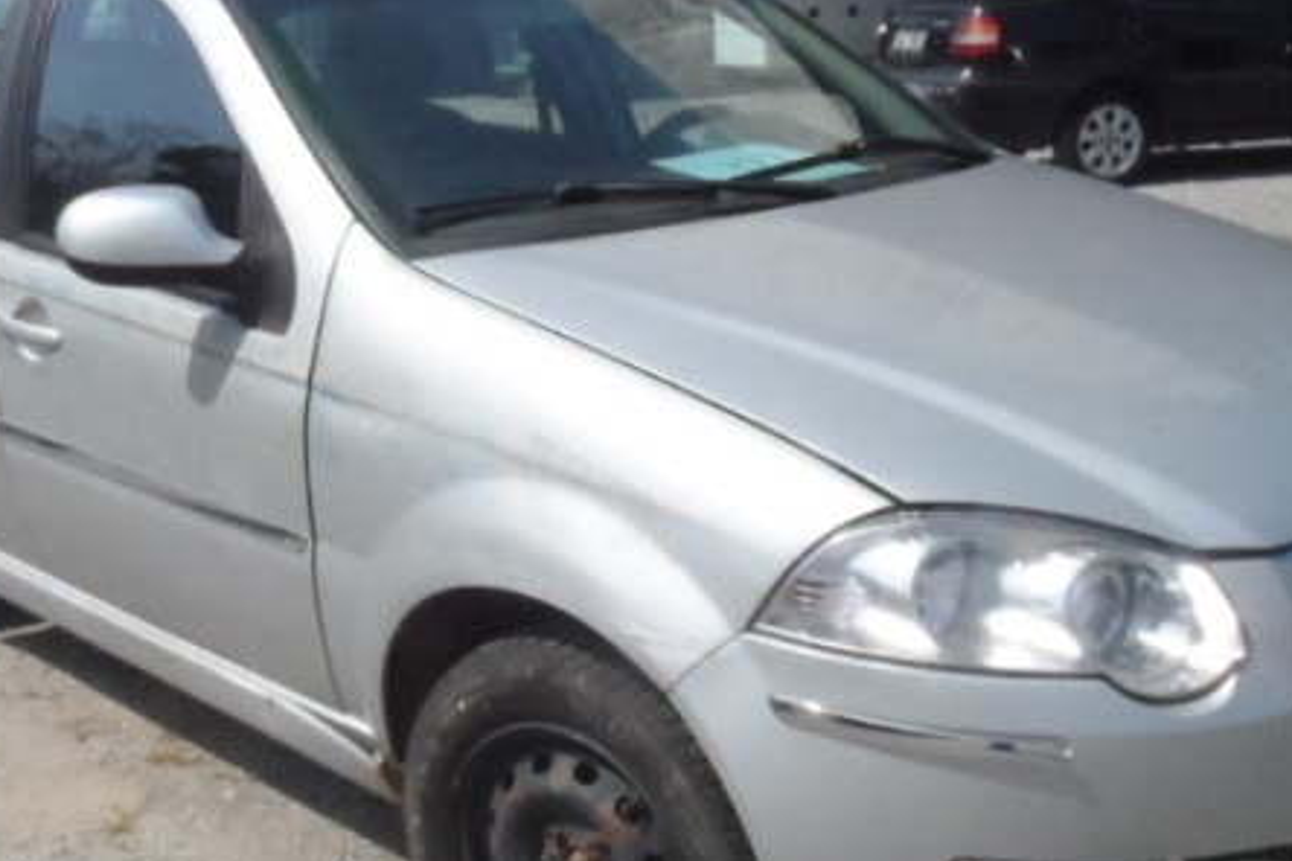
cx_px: 611
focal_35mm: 45
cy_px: 448
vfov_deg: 29.9
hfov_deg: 43.6
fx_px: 1615
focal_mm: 4
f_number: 7.2
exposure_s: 1/2000
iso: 800
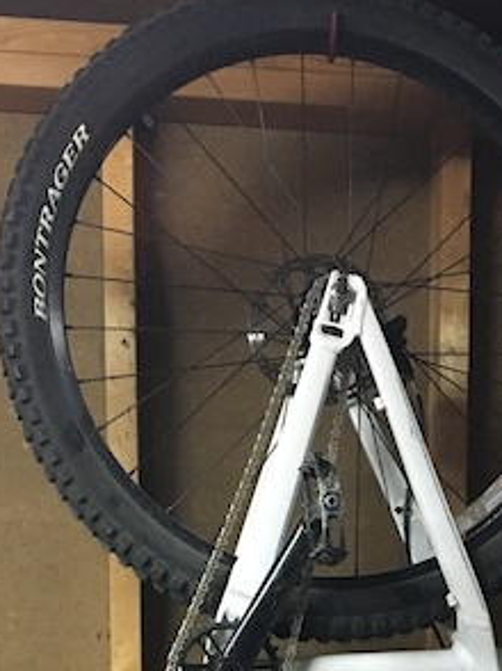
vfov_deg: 22.8
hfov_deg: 18.5
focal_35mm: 79
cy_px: 799
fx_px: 1530
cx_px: 379
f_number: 2.2
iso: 250
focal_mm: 4.15
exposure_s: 1/15
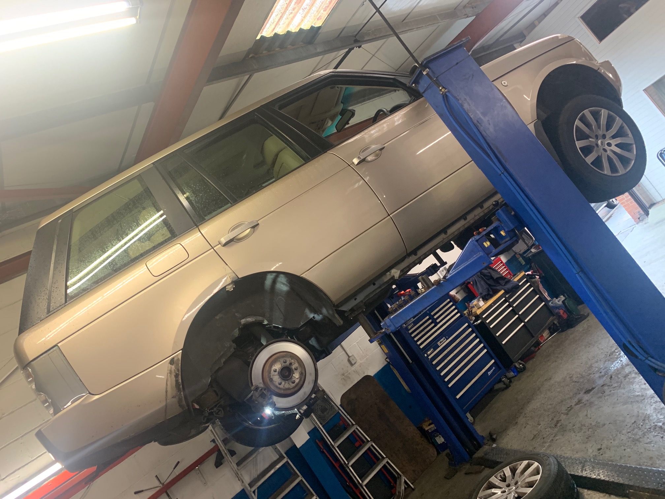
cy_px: 250
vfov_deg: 53.1
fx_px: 499
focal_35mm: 26
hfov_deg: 67.3
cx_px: 332
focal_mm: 4.25
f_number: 1.8
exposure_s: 1/50
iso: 250
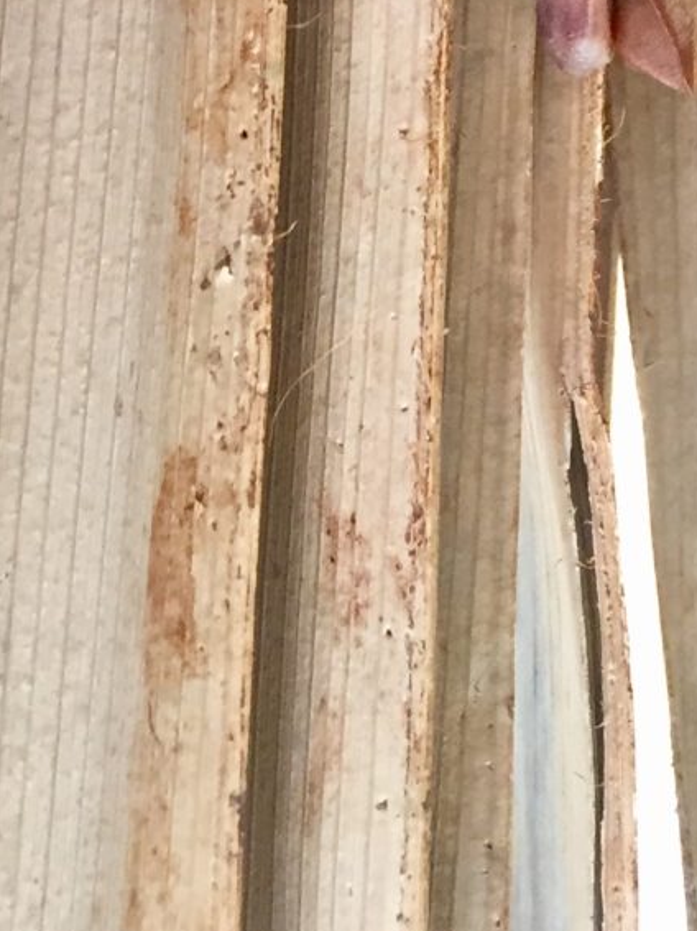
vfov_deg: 16.7
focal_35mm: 105
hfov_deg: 13.6
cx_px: 891
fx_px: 2821
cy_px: -544
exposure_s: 1/30
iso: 100
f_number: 2.2
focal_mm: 4.15
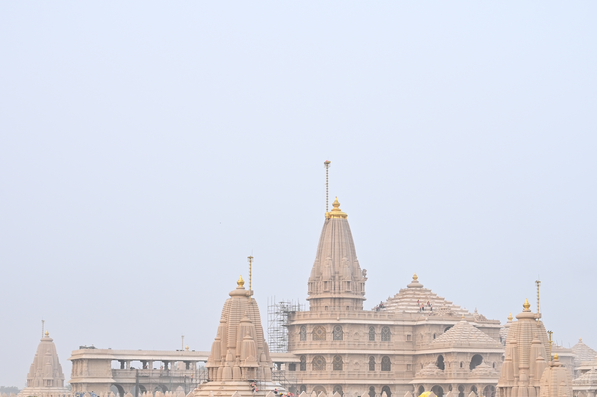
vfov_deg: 20.5
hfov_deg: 30.5
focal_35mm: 66
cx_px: 342
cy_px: 281
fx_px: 1094
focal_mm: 36
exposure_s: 1/160
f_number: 5
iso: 320
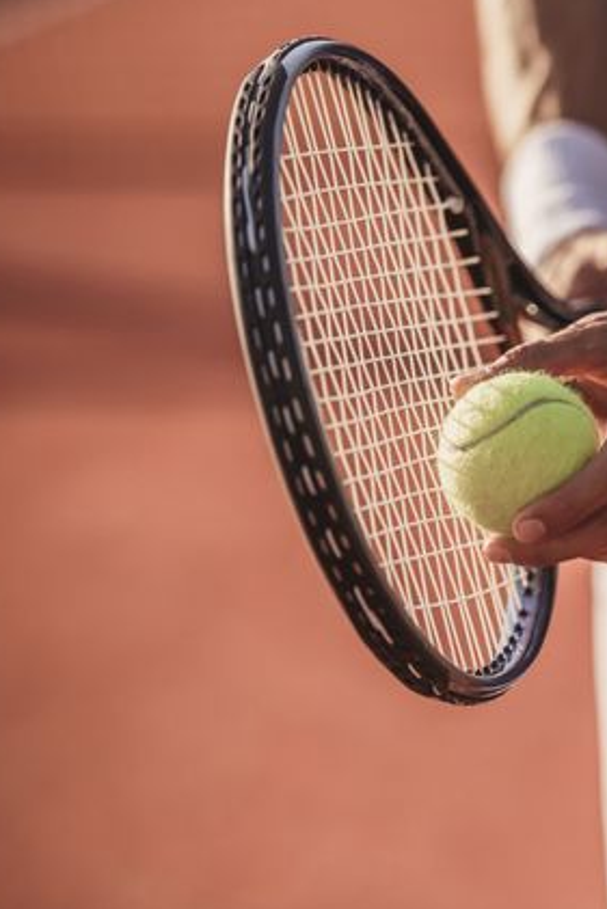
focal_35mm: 232
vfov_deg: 8.9
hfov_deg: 5.9
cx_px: 754
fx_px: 5862
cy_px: 405
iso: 640
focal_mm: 135
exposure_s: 1/5000
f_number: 2.8
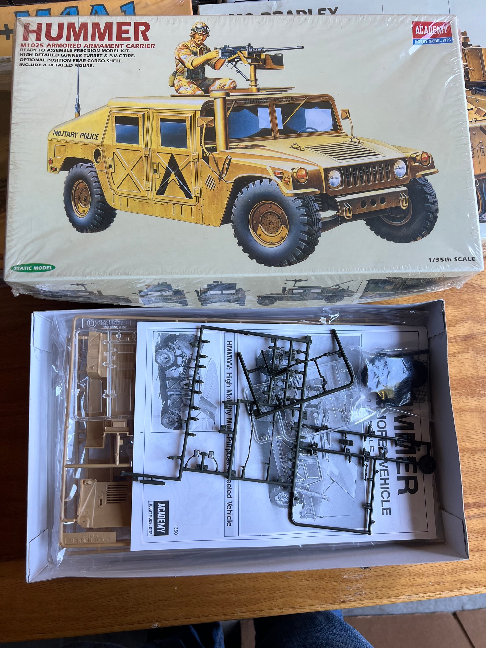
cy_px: 324
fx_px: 487
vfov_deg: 67.3
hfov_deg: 53.1
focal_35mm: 26
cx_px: 243
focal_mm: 5.7
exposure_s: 1/121
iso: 64
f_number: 1.5
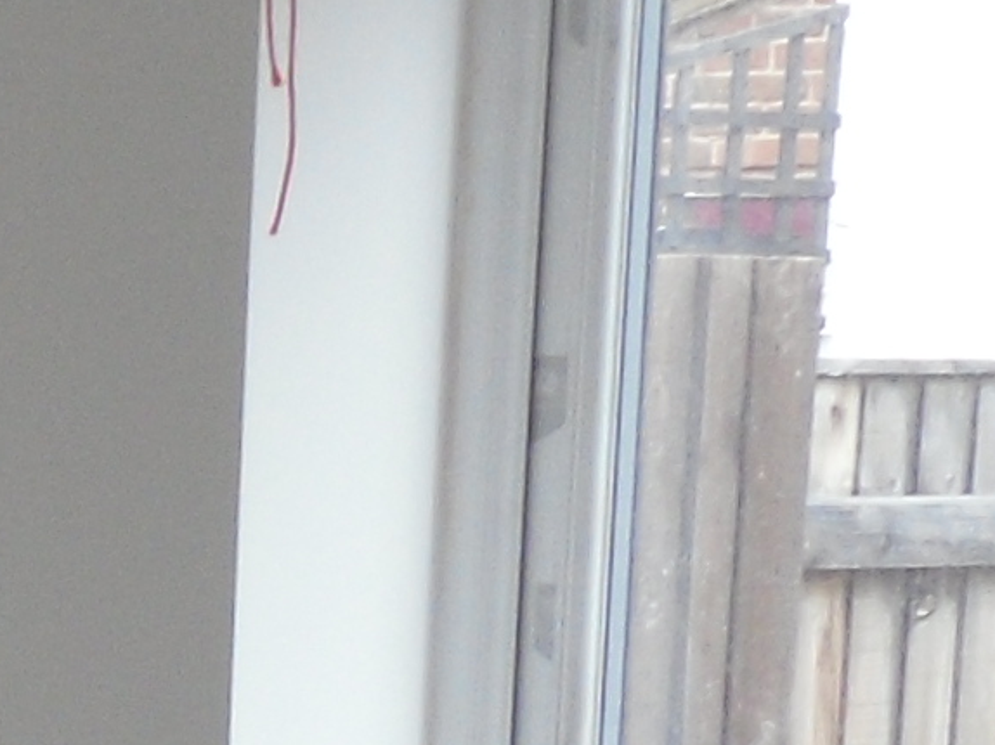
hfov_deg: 7.8
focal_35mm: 244
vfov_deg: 5.8
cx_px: -966
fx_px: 7011
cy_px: 2015
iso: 100
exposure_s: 1/66
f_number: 3.5
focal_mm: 6.3
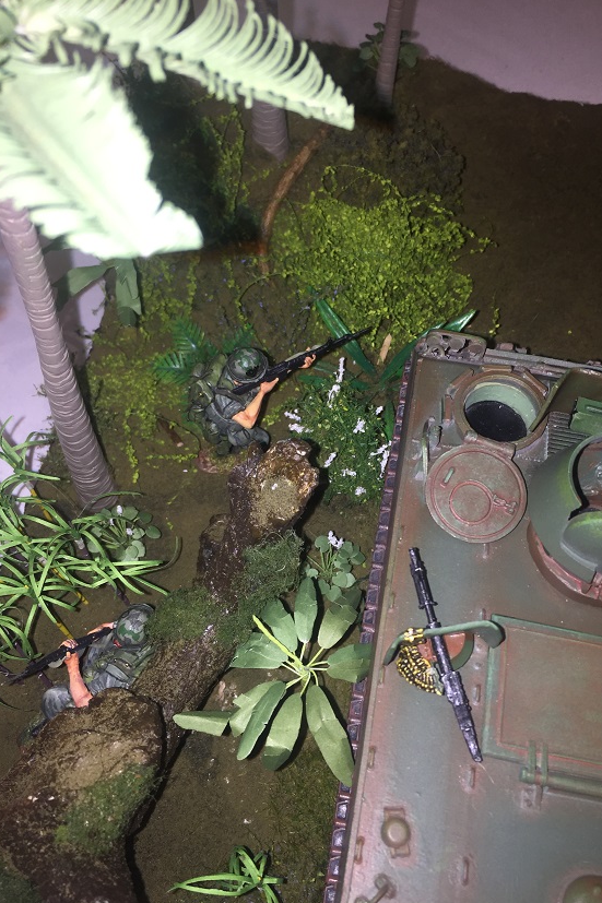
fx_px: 778
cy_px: 453
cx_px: 337
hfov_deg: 42.2
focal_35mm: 31
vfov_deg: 60.3
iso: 32
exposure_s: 1/62
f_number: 2.2
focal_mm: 4.15
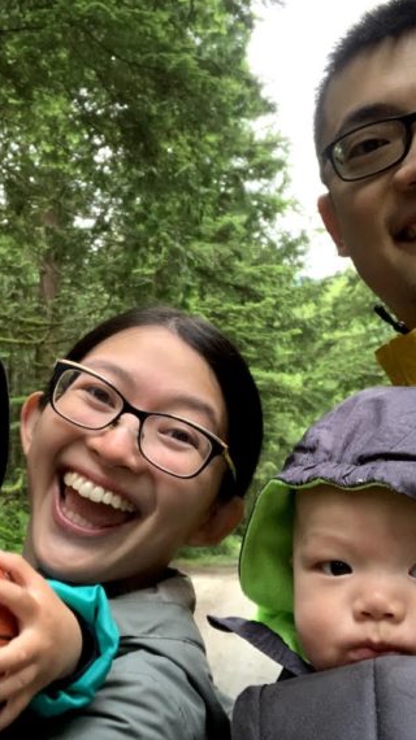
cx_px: 157
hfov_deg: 25.3
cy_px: 370
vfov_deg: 43.7
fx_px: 923
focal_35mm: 47
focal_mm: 2.87
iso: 100
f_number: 2.2
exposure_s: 1/60
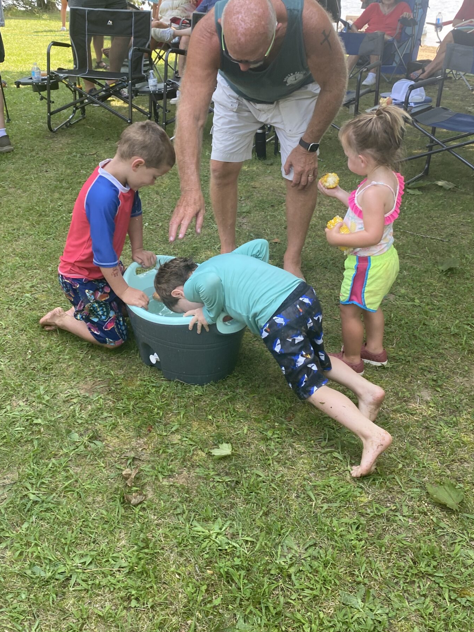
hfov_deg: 38.6
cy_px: 253
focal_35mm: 37
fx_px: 676
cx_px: 211
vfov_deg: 49.8
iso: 32
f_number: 1.8
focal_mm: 4.25
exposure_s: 1/258
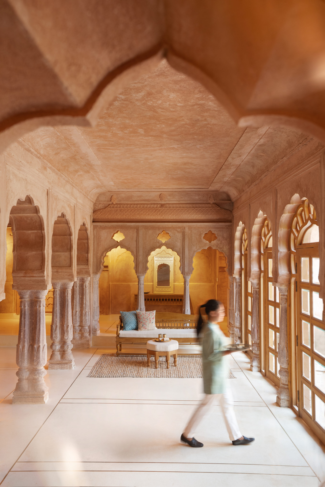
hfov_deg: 41.1
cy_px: 244
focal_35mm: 32
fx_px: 433
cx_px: 162
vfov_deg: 58.7
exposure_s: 1/25
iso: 500
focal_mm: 32
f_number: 7.1
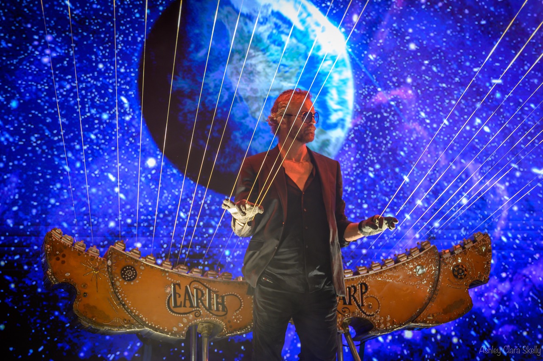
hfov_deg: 33.4
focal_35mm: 60
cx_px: 272
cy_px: 180
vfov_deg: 22.6
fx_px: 904
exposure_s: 1/125
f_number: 2.8
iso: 400
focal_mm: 60
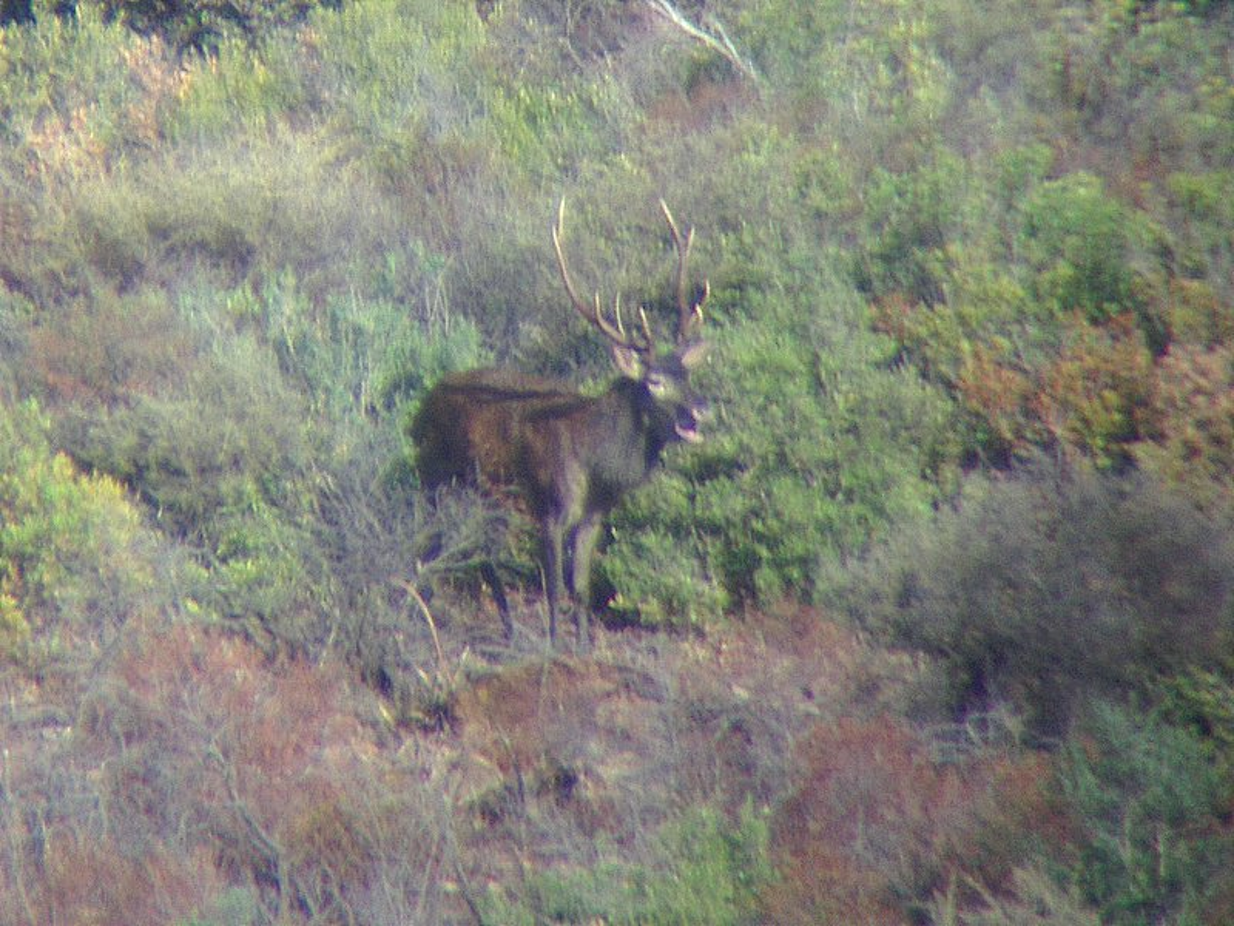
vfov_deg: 13.0
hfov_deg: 17.3
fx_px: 4064
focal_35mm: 114
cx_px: 617
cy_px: 463
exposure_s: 1/60
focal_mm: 17.4
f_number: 5
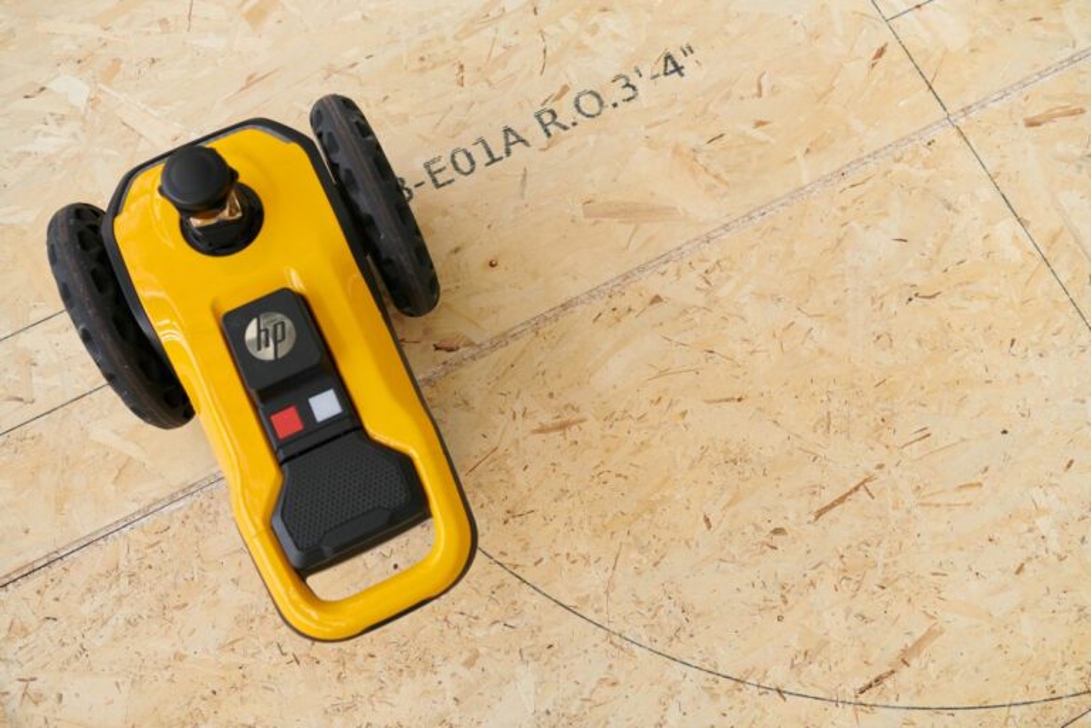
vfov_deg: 38.9
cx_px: 546
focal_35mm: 34
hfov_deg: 55.8
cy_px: 364
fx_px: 1030
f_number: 4
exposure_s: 1/125
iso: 1600
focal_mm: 34
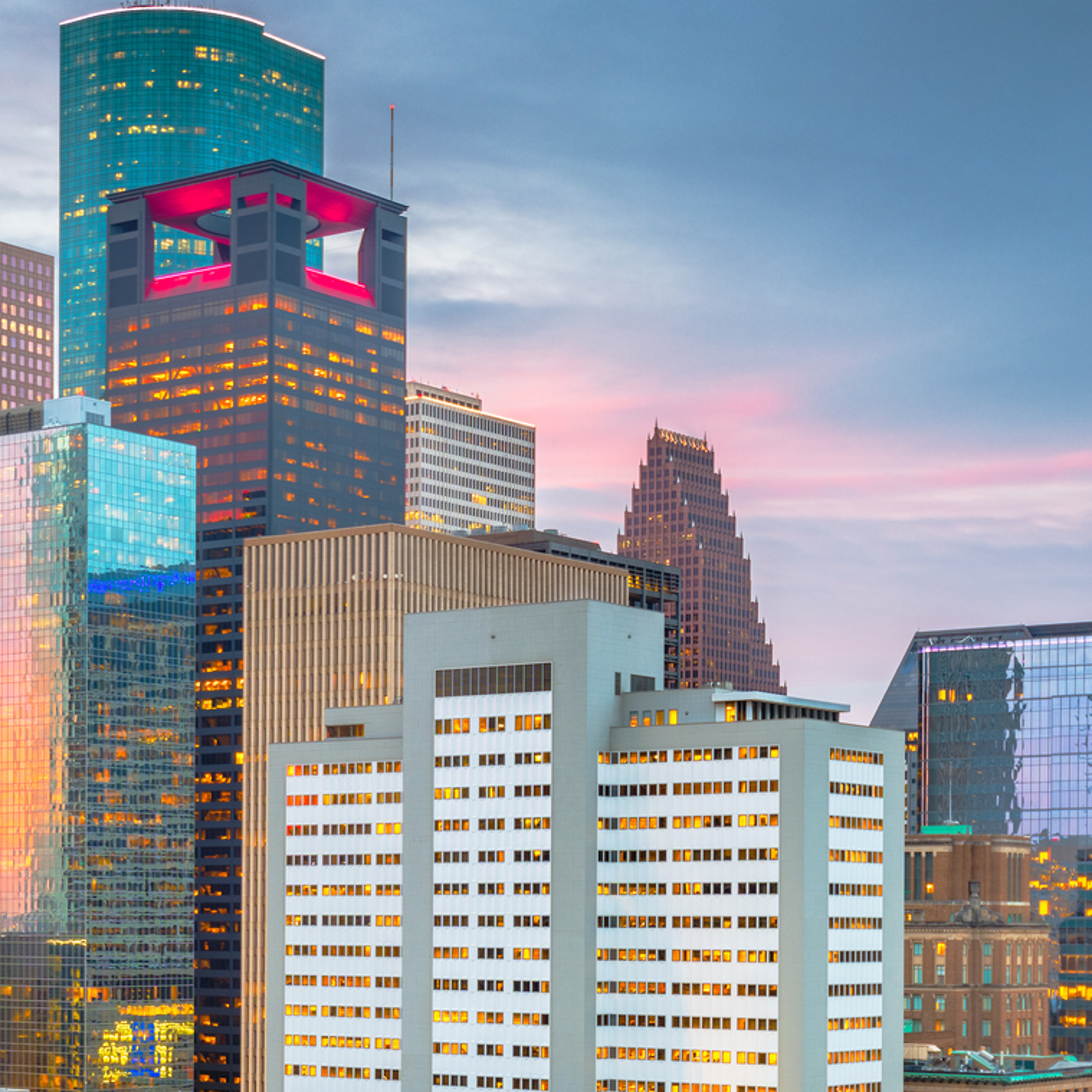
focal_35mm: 76
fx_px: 2712
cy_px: 934
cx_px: 320
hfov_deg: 22.6
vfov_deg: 22.3
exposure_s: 30
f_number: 8
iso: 64
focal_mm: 32
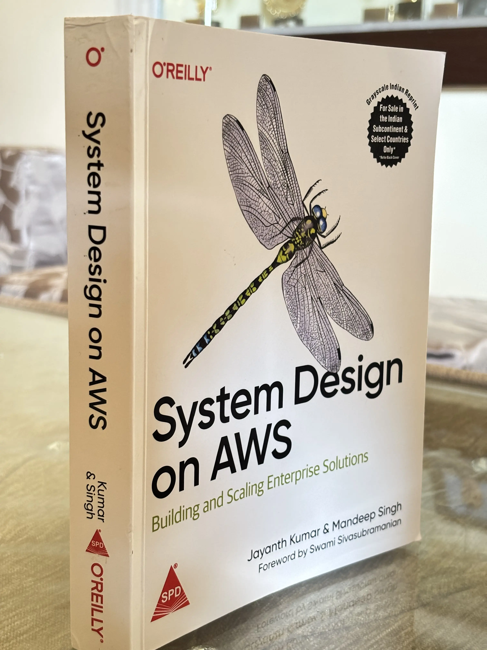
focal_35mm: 52
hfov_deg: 28.0
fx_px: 975
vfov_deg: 36.8
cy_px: 325
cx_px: 244
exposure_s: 1/40
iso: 250
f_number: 1.6
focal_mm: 5.96
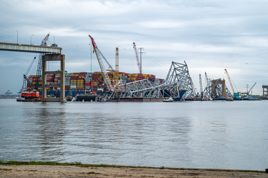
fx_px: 521
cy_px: 89
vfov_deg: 19.4
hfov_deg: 28.9
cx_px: 134
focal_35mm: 70
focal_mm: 70
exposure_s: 1/500
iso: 160
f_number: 2.8
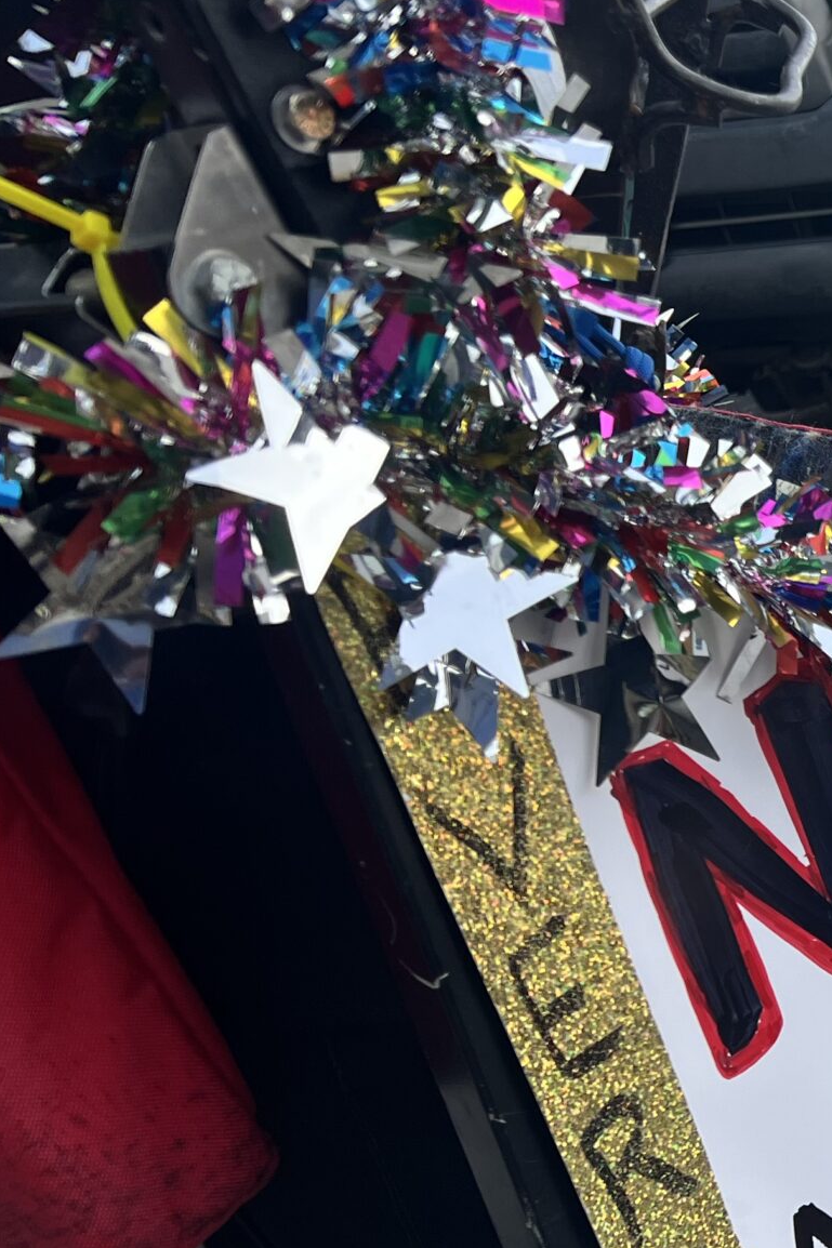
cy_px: 809
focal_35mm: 60
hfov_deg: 19.0
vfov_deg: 33.2
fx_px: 2080
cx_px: 1347
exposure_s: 1/1224
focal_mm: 5.7
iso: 50
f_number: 1.5
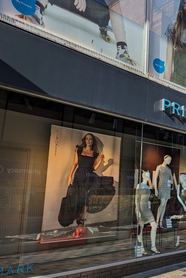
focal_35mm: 38
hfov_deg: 31.1
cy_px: 154
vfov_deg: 50.6
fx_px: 294
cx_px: 206
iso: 42
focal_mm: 6.81
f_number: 1.85
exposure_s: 1/906
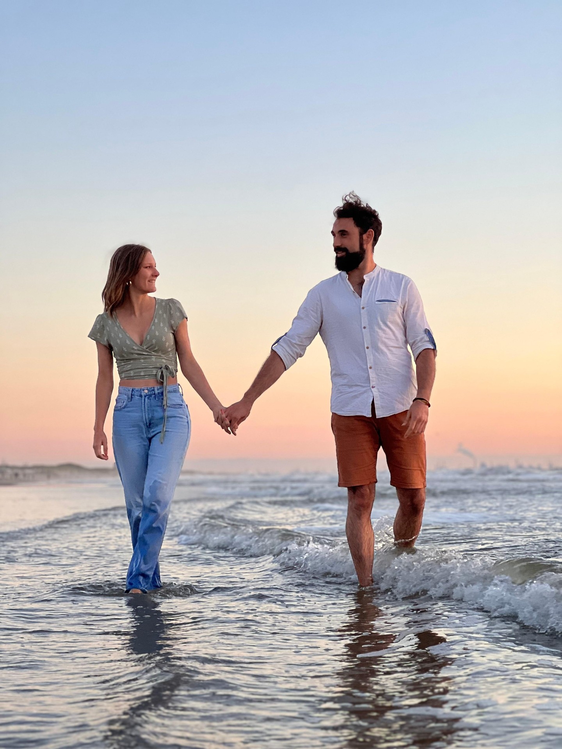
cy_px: 374
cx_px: 281
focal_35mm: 77
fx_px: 1667
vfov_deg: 25.3
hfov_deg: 19.1
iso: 64
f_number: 2.8
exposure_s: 1/121
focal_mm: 9
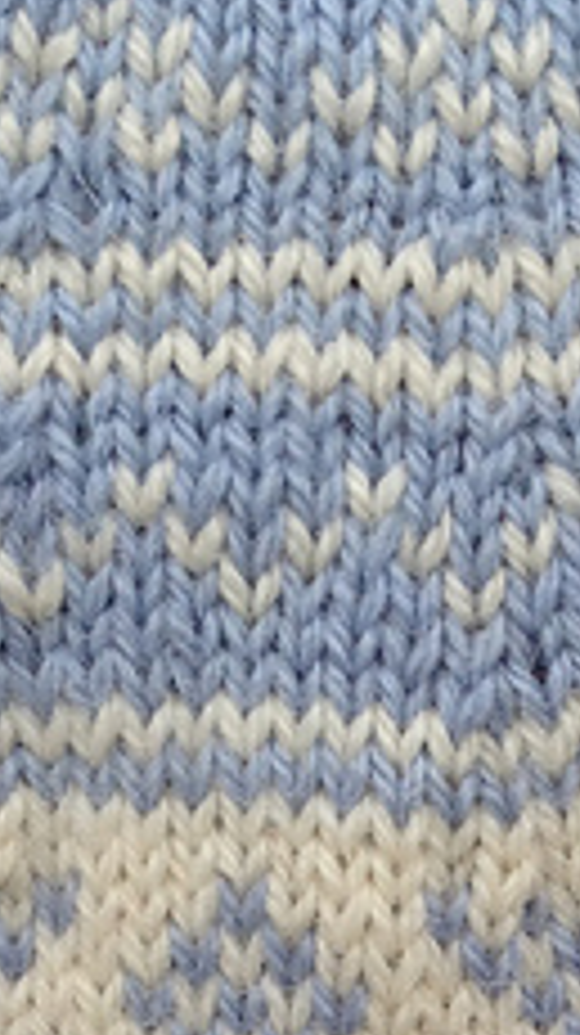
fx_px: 2905
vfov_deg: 18.7
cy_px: 1350
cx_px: 526
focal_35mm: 106
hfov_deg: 11.3
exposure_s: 1/258
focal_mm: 4.28
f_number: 2.4
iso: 50
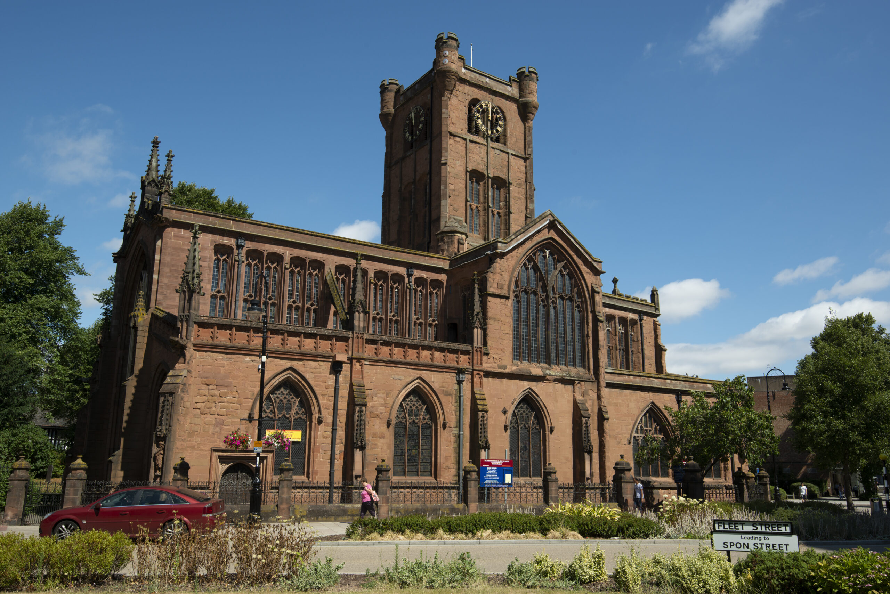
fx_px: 717
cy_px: 297
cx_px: 445
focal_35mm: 29
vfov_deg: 45.0
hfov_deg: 63.6
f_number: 10
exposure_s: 1/160
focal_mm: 29
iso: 100
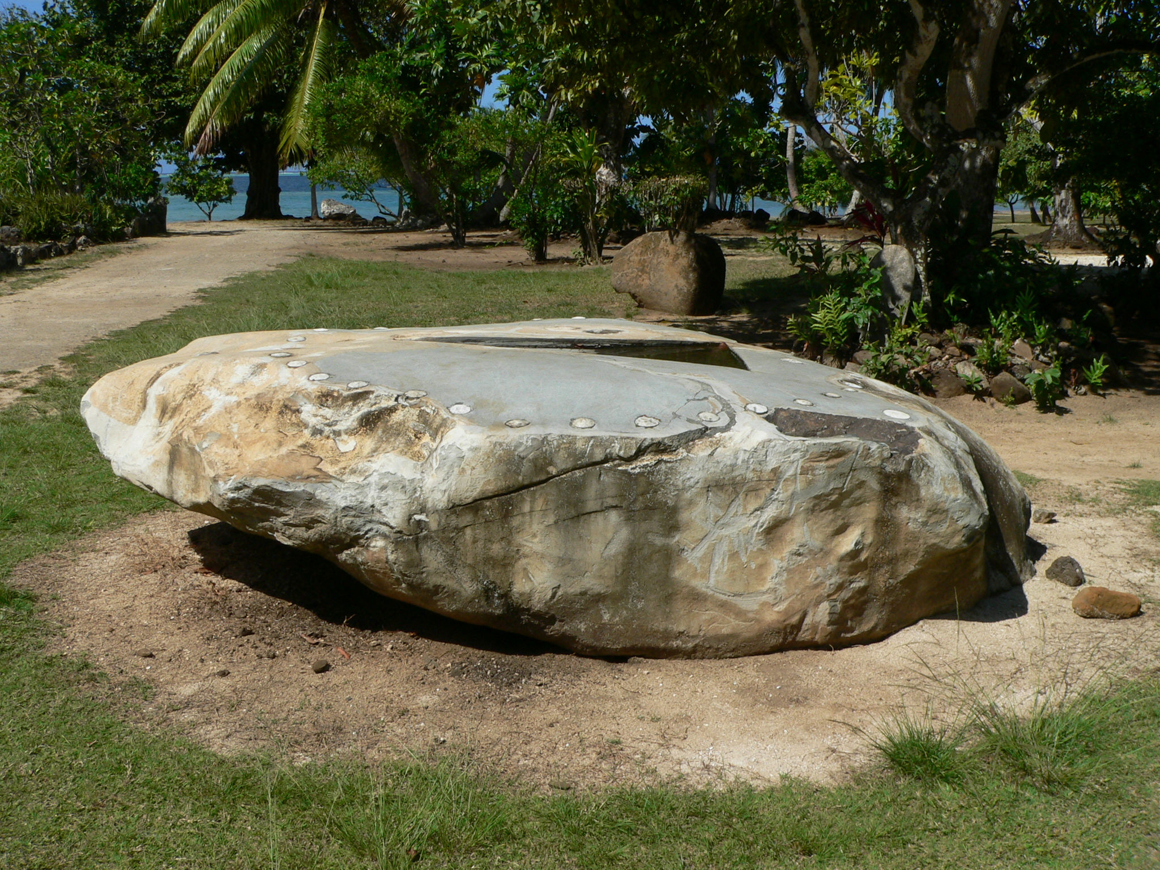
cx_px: 580
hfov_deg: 51.4
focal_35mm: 36
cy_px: 435
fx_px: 1206
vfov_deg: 39.7
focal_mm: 6
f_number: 5.6
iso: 80
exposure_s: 1/640
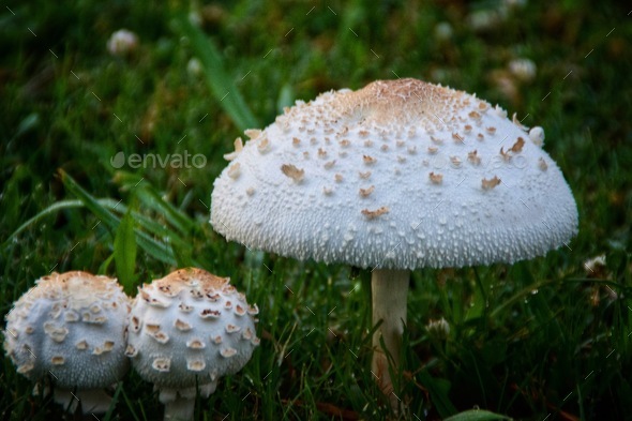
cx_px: 316
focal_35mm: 300
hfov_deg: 6.9
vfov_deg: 4.6
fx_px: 5265
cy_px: 210
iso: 1250
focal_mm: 200
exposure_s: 1/40
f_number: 8
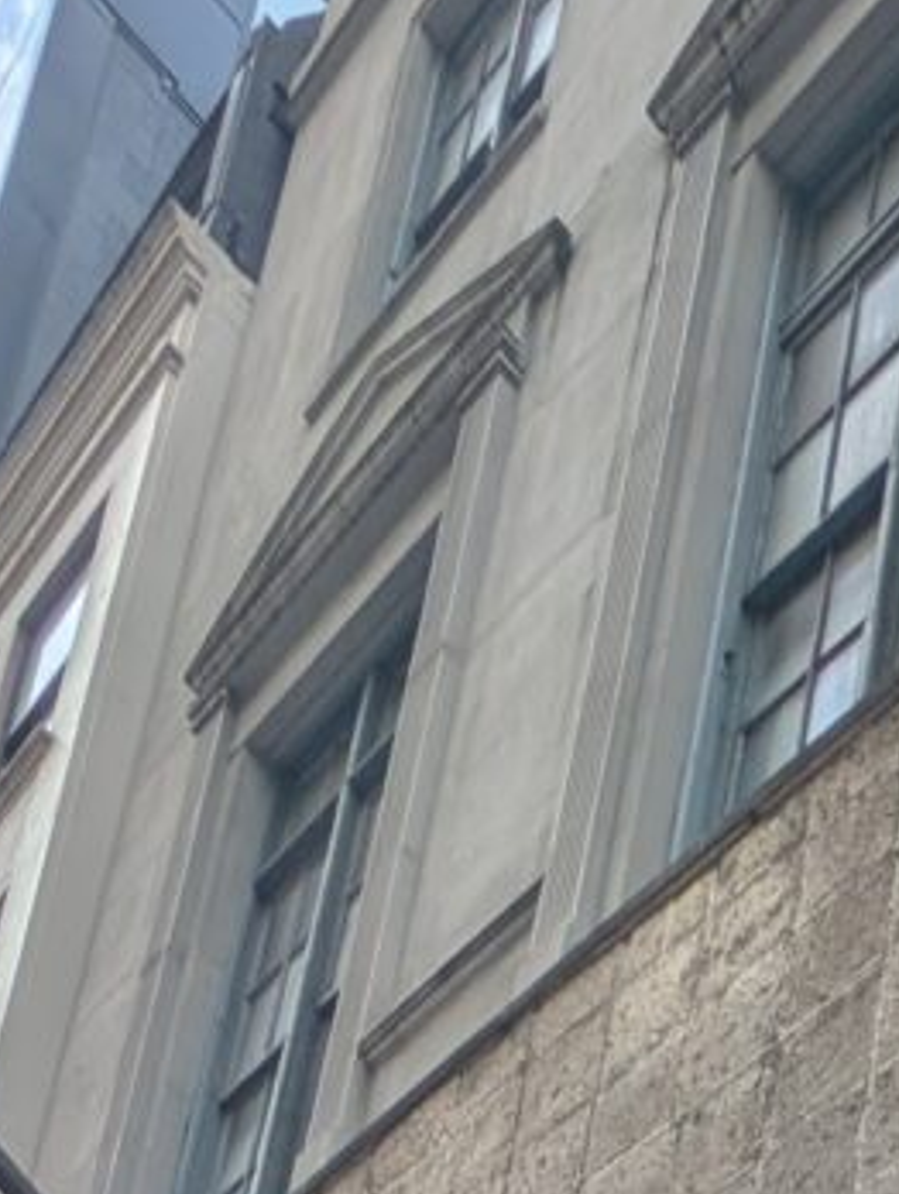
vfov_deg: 18.4
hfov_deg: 22.7
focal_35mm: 53
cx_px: 1336
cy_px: 2488
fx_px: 1831
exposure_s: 1/786
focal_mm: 2.23
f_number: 1.95
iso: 34
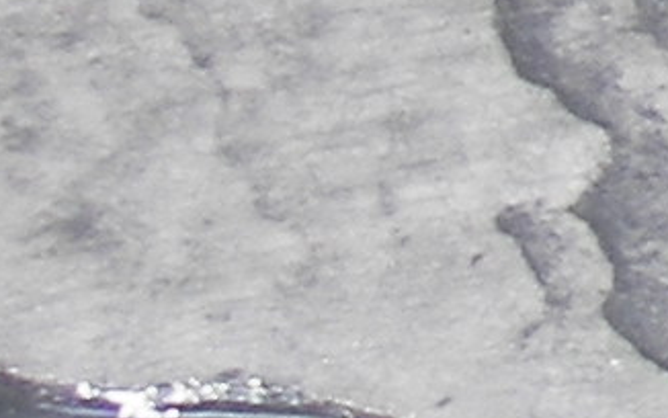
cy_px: -510
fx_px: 16409
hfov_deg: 2.3
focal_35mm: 901
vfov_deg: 1.5
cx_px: 2565
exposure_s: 1/250
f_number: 3.2
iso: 50
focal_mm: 17.8
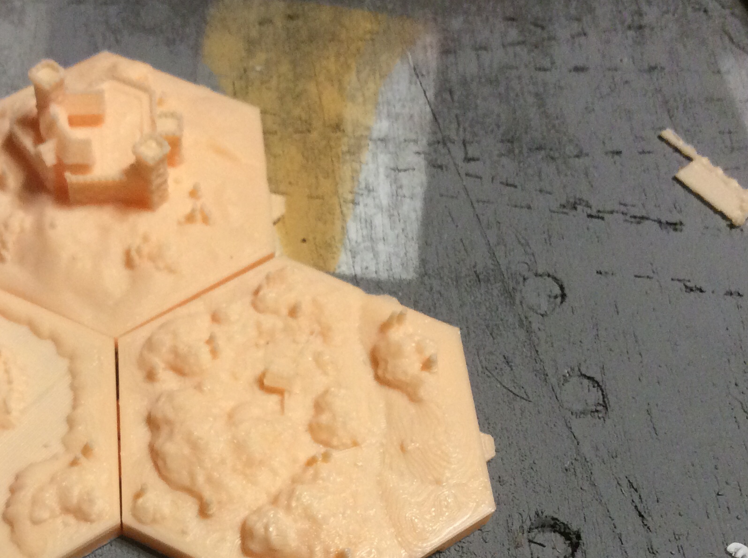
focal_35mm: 52
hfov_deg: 35.9
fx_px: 1122
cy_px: 386
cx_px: 173
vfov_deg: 27.7
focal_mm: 3.3
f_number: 2.4
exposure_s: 1/25
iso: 125
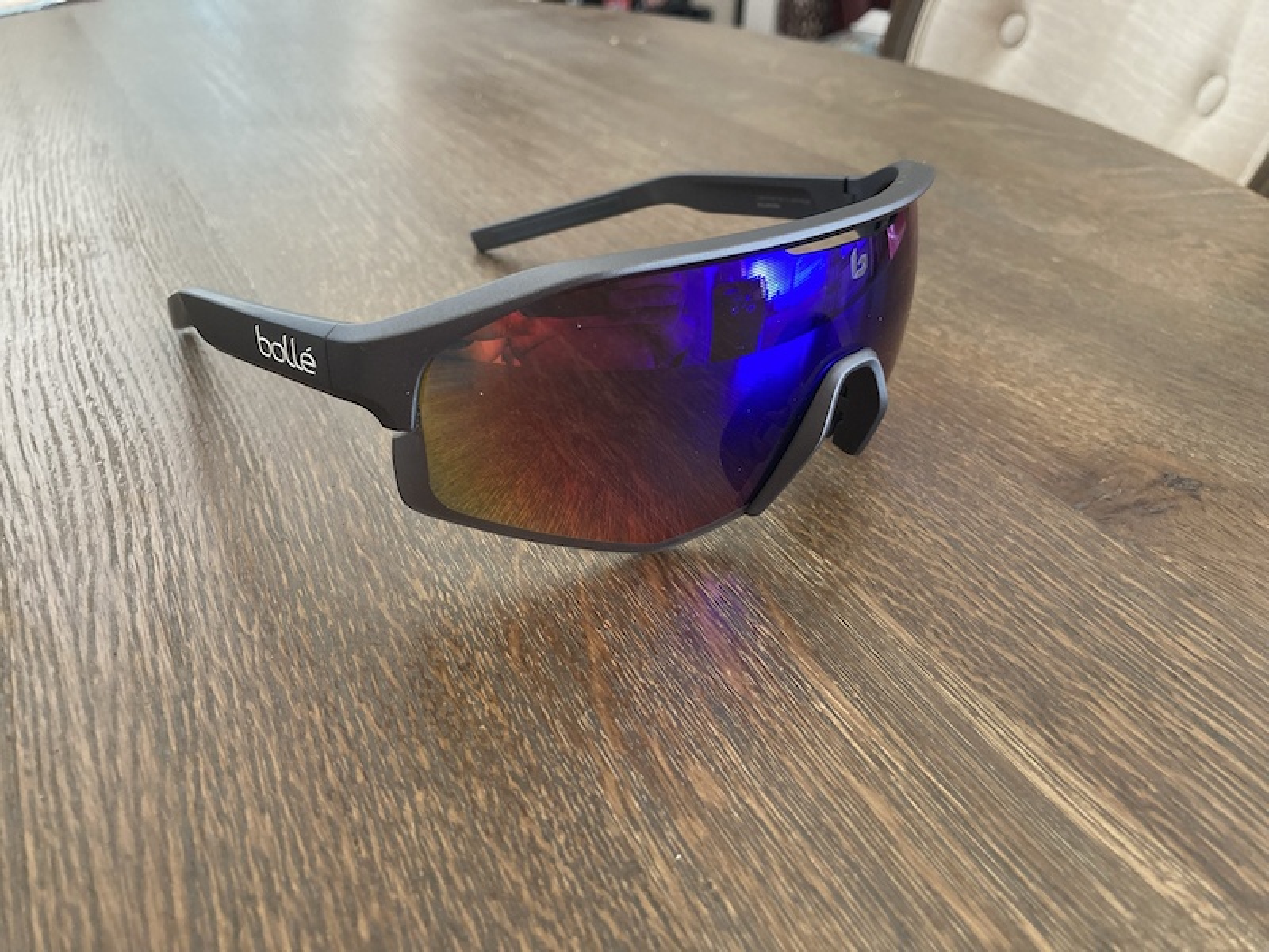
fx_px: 1026
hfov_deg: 63.4
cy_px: 476
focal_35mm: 28
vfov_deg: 49.7
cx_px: 634
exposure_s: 1/60
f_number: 1.8
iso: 250
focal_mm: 3.99
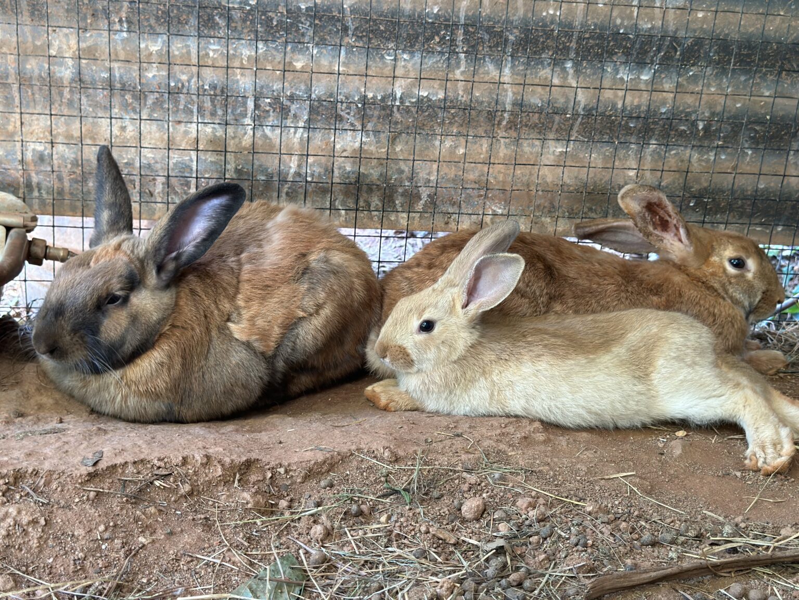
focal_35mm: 48
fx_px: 1108
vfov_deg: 30.3
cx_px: 400
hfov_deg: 39.7
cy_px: 300
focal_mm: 6.86
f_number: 1.78
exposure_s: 1/60
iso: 160
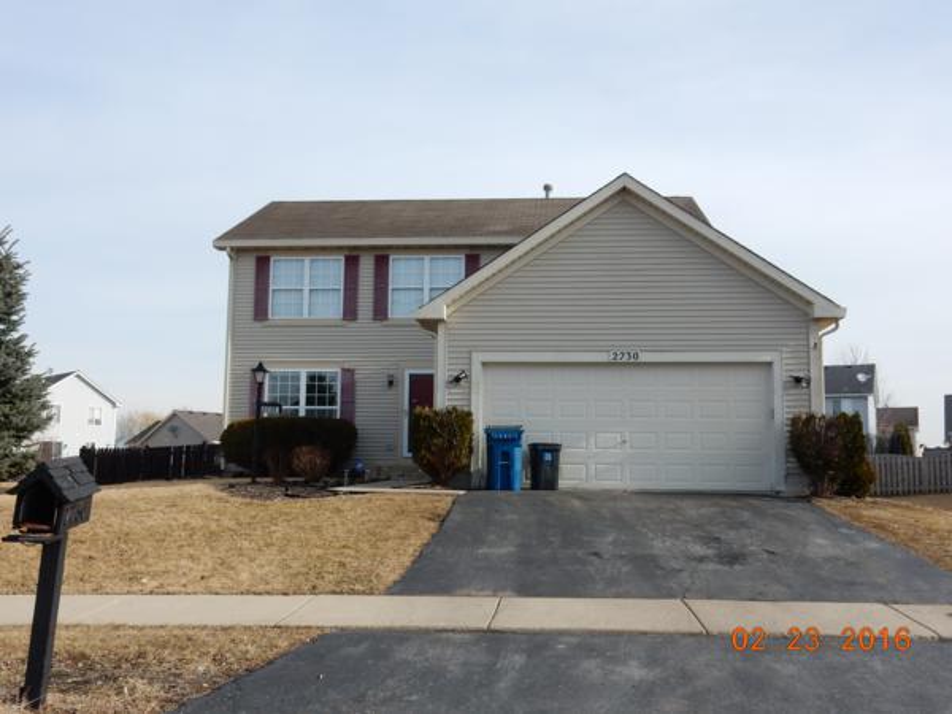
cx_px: 476
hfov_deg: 51.4
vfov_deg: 39.7
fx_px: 990
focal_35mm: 36
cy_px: 357
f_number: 4
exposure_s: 1/800
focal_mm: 6.4
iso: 125
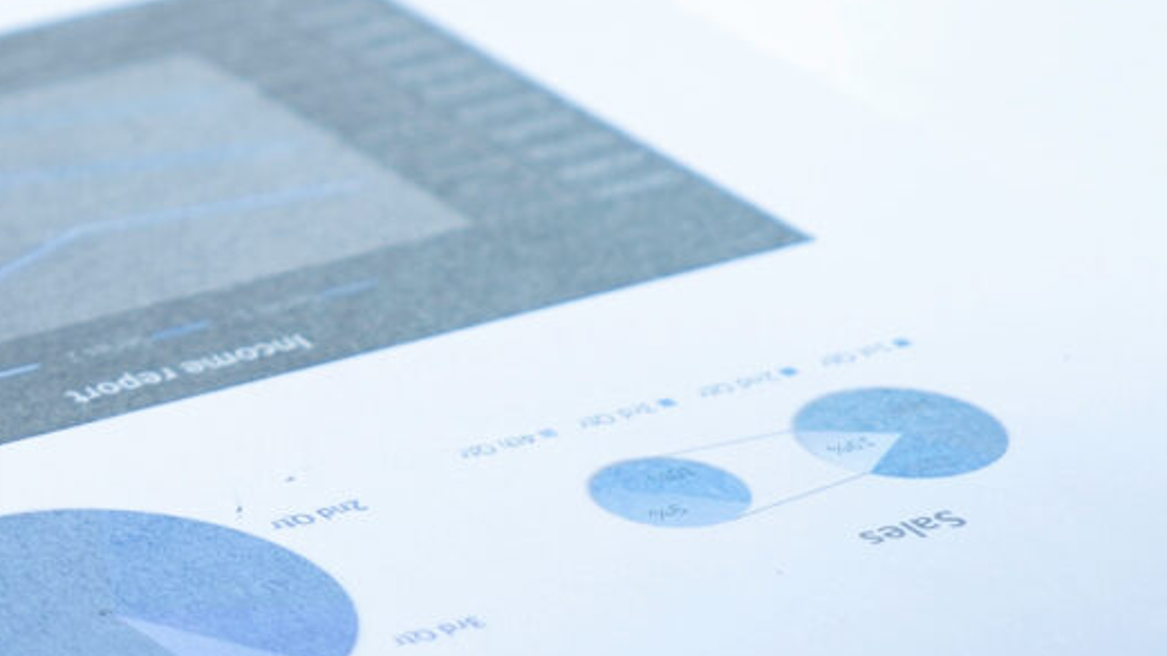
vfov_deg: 3.4
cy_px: -55
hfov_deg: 5.8
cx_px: -1324
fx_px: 11139
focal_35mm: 360
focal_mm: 70
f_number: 2.8
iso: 100
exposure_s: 1/160
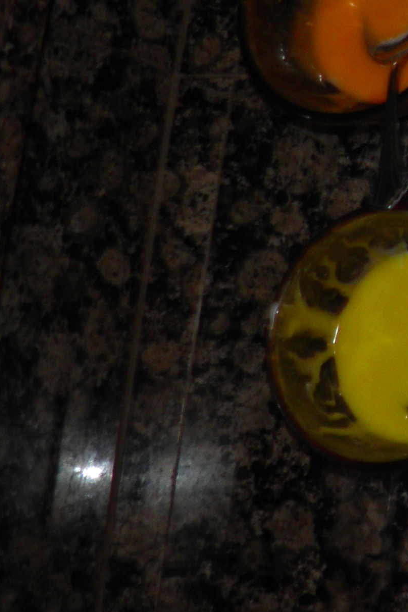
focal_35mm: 104
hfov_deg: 11.0
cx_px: 985
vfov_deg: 19.5
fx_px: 1769
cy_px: 155
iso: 50
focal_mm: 4.9
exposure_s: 1/30
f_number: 2.8
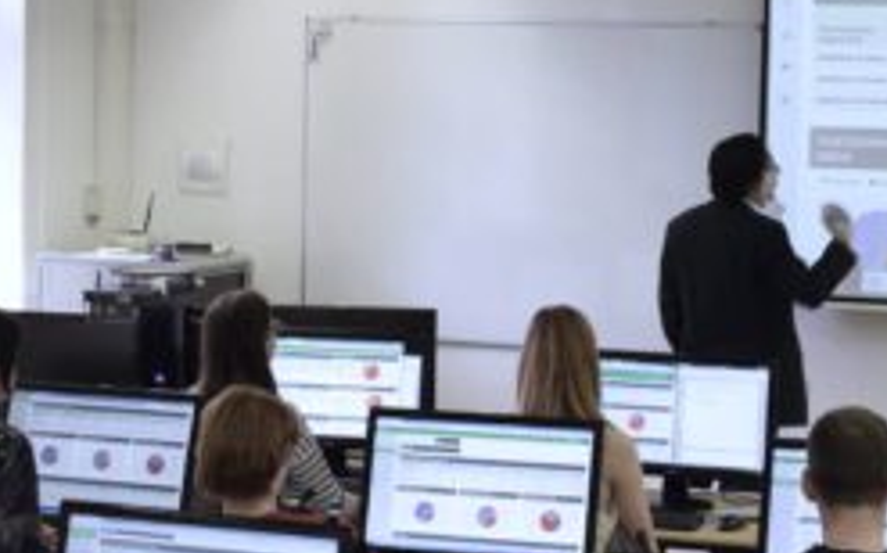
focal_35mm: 100
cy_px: 300
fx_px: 2415
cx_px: 519
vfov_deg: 13.1
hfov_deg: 20.8
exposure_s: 1/50
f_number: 9
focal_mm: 35
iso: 2500
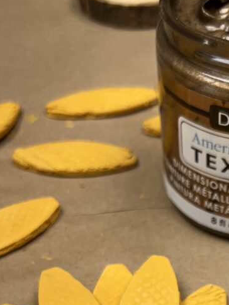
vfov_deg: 25.8
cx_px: 221
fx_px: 617
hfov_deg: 20.4
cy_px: 331
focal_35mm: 70
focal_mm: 5.7
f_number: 1.5
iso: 80
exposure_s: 1/121
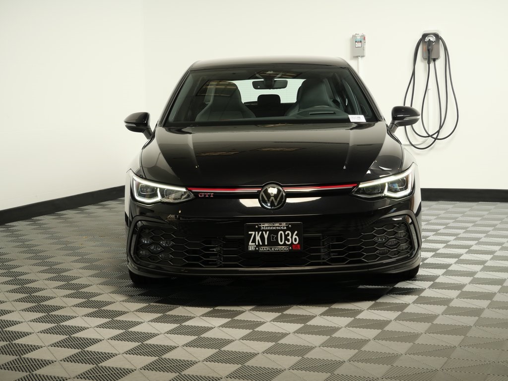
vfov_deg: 24.4
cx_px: 254
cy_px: 190
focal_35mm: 60
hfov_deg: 32.2
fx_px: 881
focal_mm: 30
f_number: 4.9
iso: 250
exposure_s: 1/250
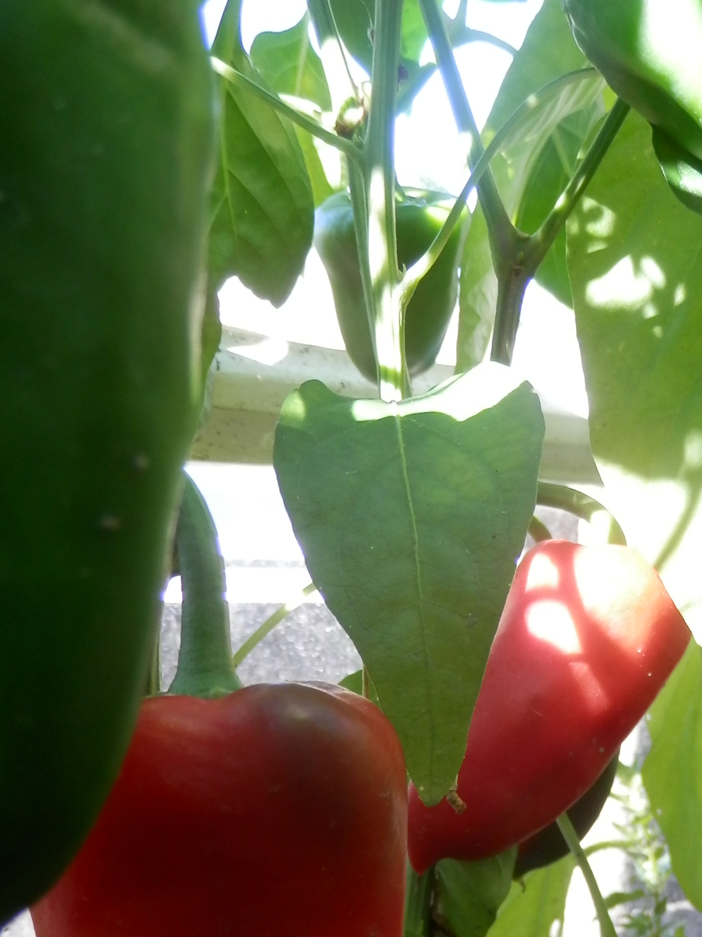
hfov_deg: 30.3
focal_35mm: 47
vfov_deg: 38.4
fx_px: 1271
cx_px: 533
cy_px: 790
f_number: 3
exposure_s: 1/60
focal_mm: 4.5
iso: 80
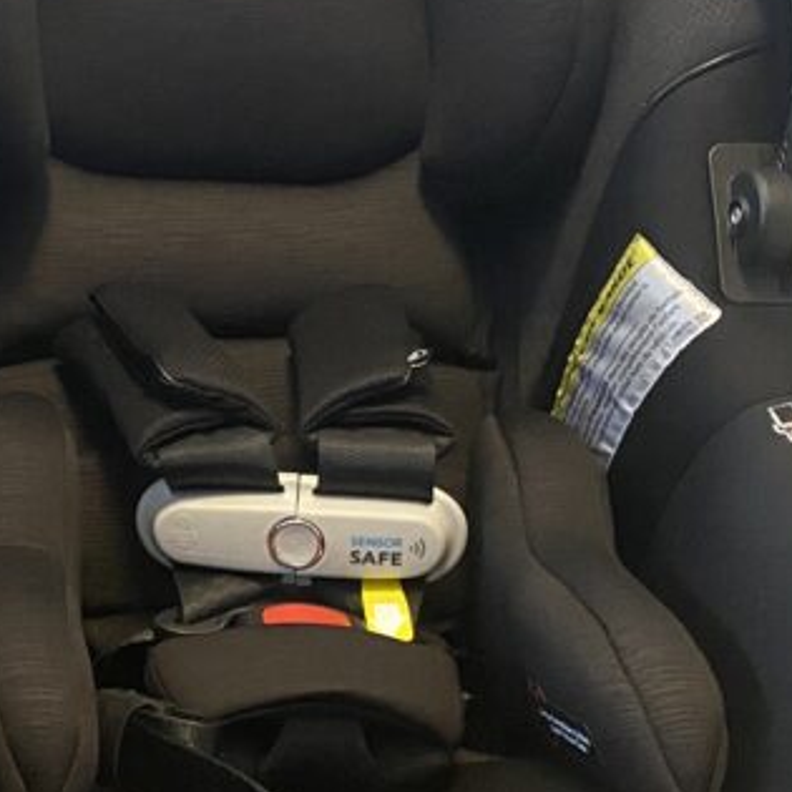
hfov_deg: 21.6
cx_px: 38
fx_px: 2019
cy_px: 487
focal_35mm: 78
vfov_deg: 22.2
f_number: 1.8
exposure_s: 1/40
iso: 500
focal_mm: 4.25
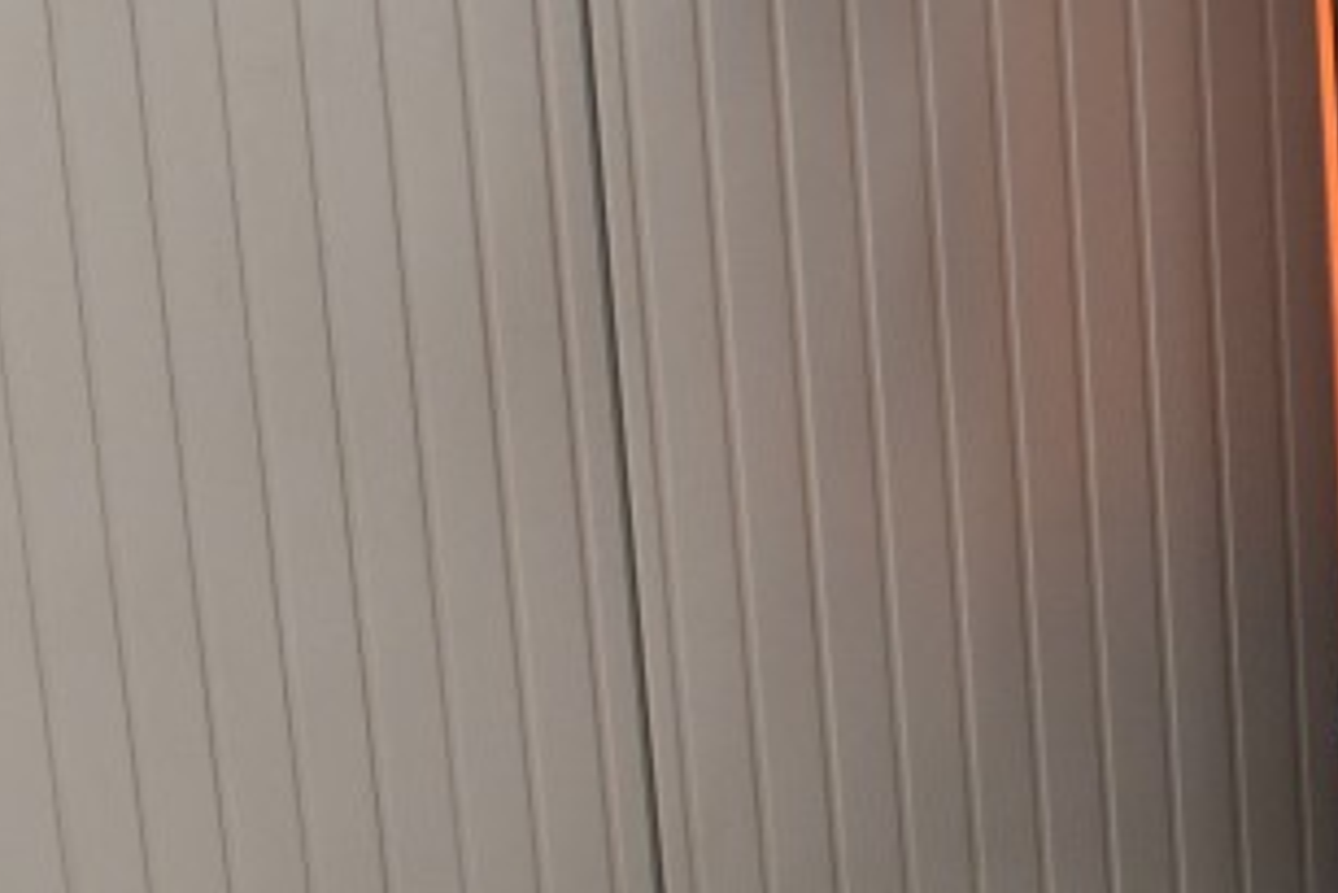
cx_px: 2162
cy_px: 375
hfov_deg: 15.1
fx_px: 4572
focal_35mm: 123
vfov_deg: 11.2
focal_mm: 21
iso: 1000
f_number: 6.3
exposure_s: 1/13
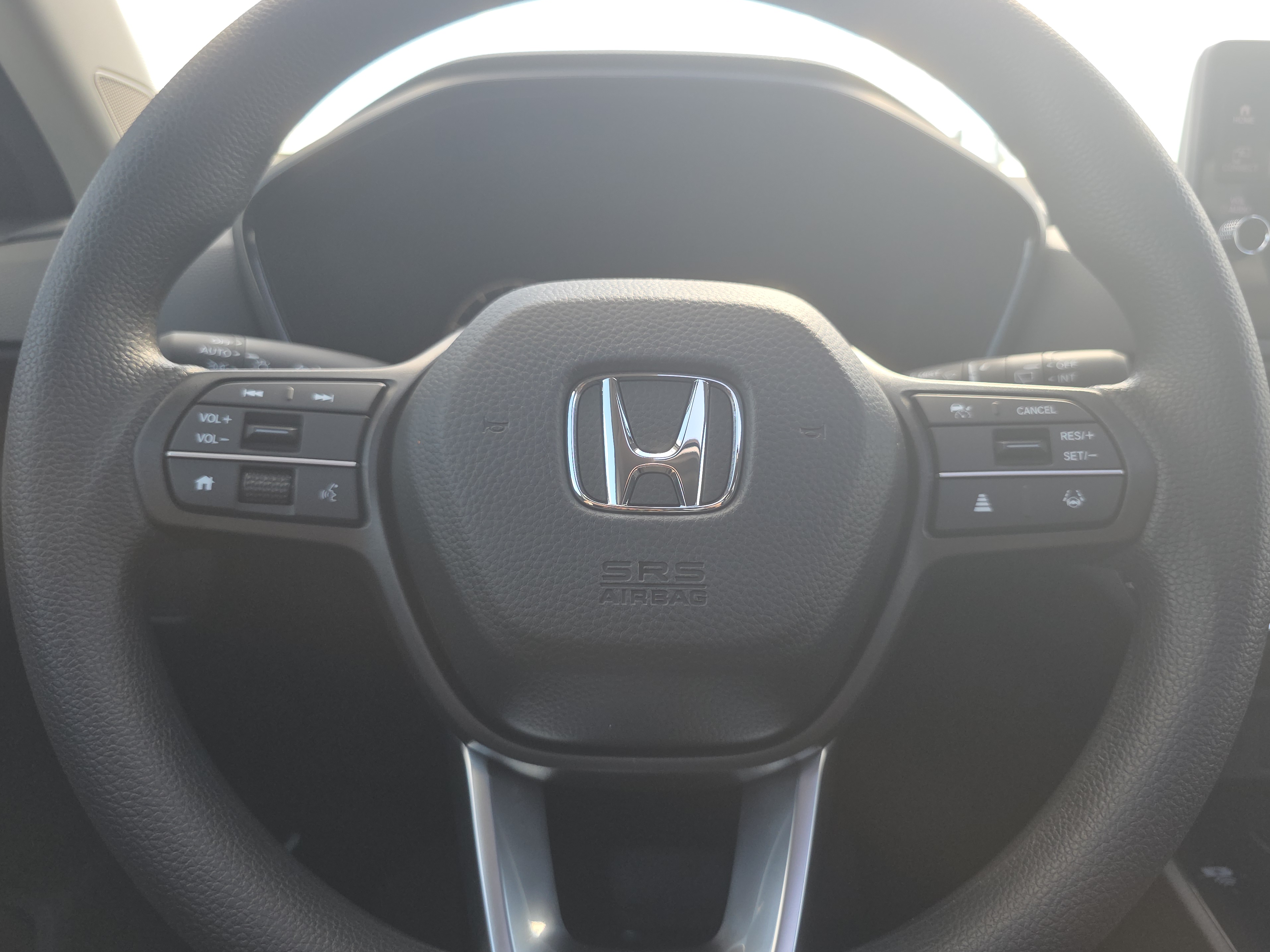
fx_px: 881
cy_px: 473
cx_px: 642
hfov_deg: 71.6
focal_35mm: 24
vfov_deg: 56.8
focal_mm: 6.3
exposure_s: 1/359
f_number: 1.7
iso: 50
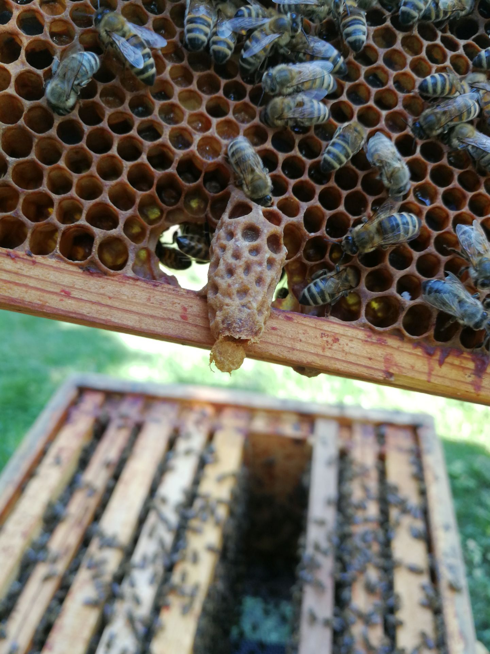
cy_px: 327
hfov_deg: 51.4
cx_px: 245
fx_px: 510
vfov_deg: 65.3
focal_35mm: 27
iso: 80
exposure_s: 1/100
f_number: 2.2
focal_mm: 3.95
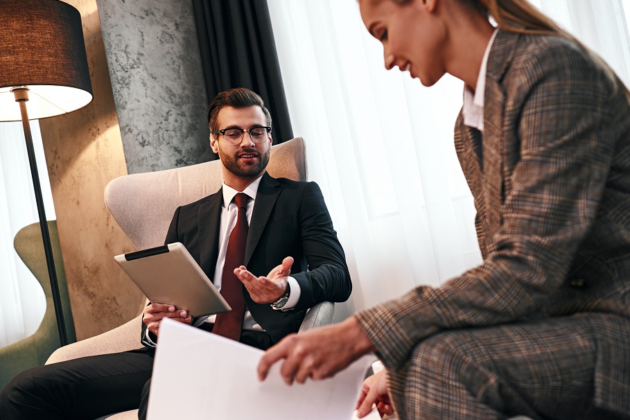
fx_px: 770
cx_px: 320
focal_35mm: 44
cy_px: 216
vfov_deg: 30.5
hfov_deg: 44.5
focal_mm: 40
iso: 500
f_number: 3.5
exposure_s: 1/60
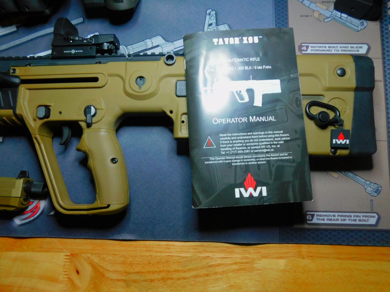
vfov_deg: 58.9
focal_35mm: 23
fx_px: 259
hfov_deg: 73.9
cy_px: 146
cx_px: 195
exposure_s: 1/30
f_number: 3
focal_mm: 4
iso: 180
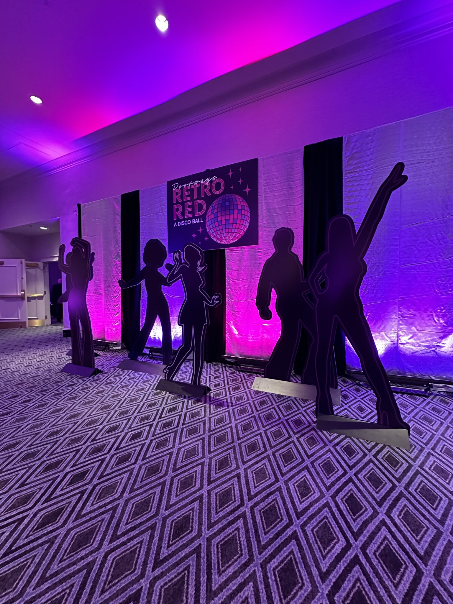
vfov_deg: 102.1
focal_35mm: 14
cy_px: 302
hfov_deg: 85.7
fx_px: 244
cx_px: 226
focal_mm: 2.22
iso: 1000
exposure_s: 1/60
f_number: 2.2
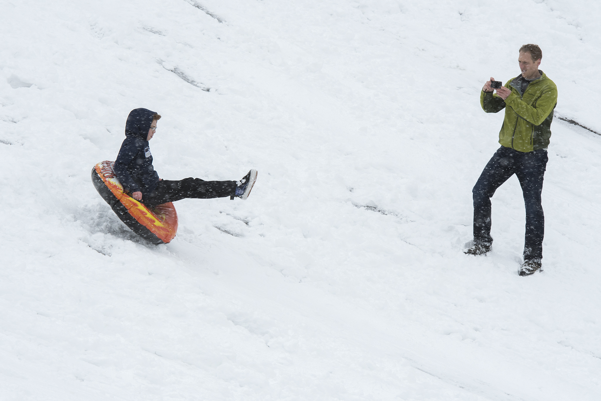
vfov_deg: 5.1
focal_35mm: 270
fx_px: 4508
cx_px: 300
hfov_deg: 7.6
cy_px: 200
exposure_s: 1/800
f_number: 9
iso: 640
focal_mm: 180
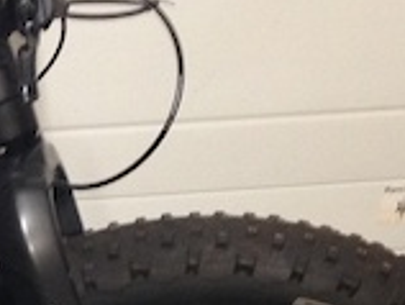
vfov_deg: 8.6
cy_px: 510
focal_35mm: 167
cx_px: -190
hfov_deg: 11.4
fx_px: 1957
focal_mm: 4.12
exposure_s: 1/20
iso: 125
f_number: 2.4
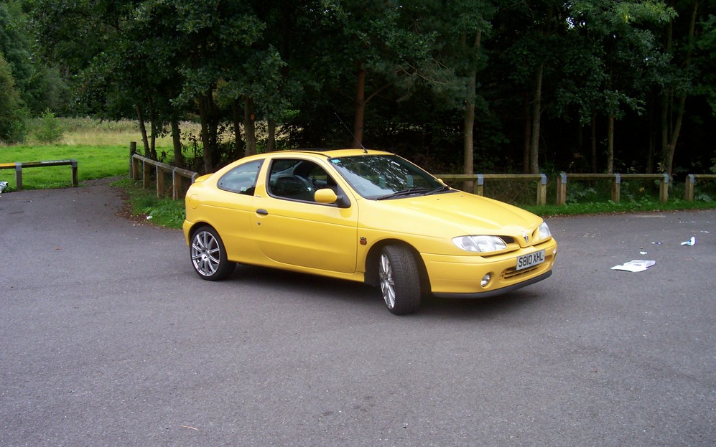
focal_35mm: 37
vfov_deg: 34.4
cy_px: 249
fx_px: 722
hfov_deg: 52.7
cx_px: 352
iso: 80
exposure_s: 1/321
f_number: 2.7
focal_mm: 5.6
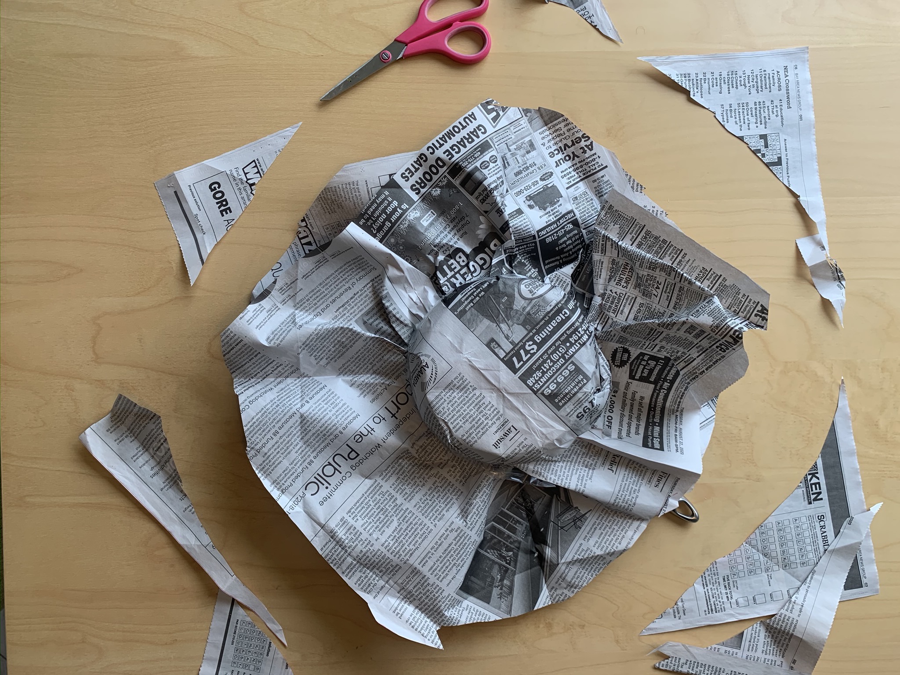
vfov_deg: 53.1
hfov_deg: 67.3
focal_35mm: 26
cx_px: 450
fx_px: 676
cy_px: 338
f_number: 1.8
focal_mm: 4.25
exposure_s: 1/122
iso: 32
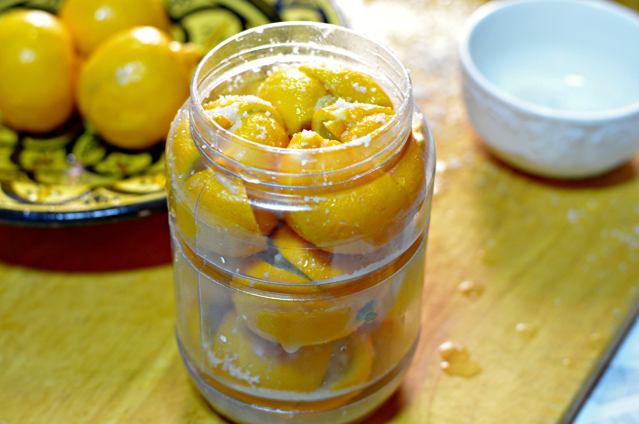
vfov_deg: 18.1
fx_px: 1329
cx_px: 320
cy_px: 212
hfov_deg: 27.0
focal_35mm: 75
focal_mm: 50
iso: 1600
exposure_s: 1/60
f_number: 4
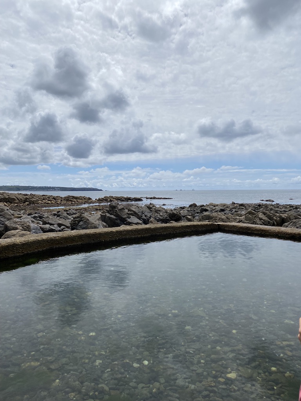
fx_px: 301
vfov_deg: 67.3
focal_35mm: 26
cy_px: 200
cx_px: 150
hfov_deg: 53.1
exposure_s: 1/9615
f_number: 1.8
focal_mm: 4.25
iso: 32
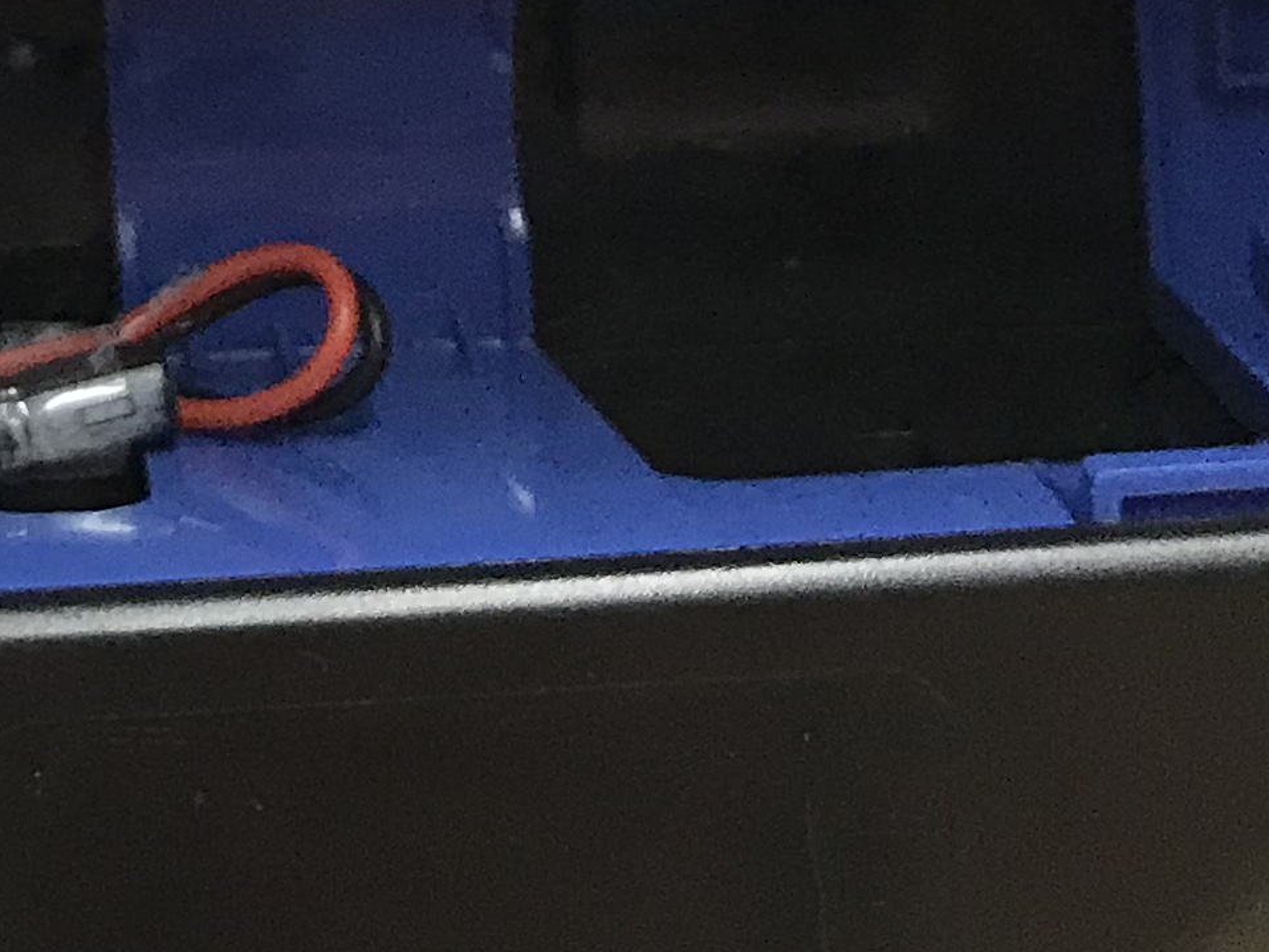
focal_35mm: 118
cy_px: -891
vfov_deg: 11.4
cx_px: -215
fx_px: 4326
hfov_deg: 16.1
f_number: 1.8
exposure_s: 1/30
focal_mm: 3.99
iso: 32
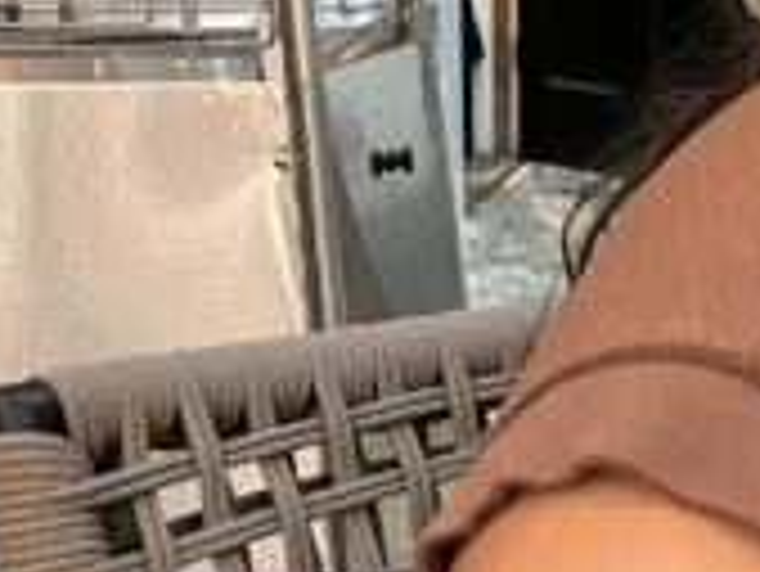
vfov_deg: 14.2
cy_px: 119
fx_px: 2285
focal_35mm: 104
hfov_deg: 17.2
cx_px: 1111
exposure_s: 1/30
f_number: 1.6
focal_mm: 5.1
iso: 1000
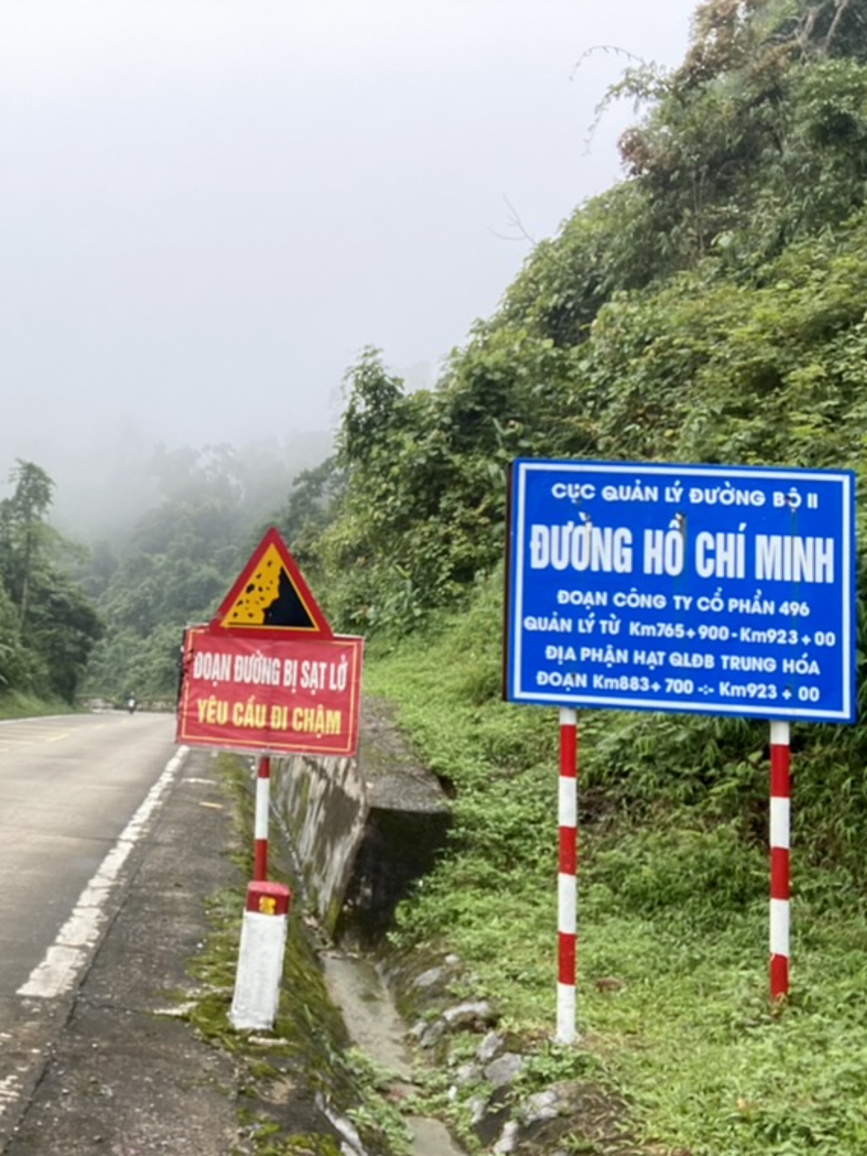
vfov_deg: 58.4
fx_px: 1035
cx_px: 141
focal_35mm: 31
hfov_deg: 42.8
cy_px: 583
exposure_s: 1/122
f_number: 2.2
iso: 80
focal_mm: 2.71
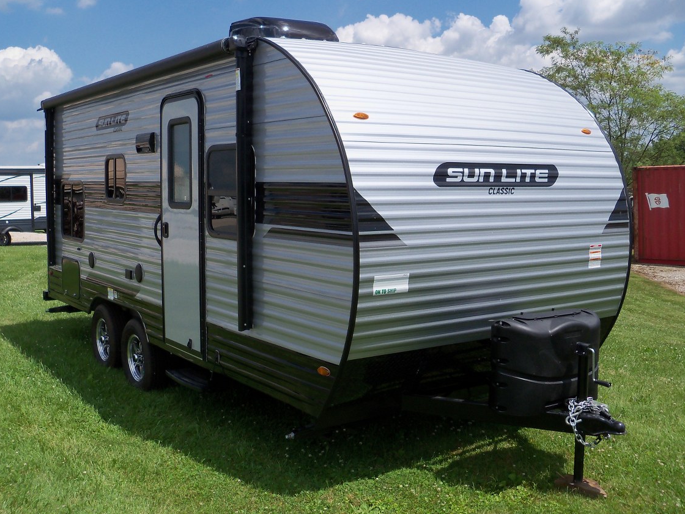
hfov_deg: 46.8
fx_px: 792
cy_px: 250
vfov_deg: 36.0
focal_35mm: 40
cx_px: 350
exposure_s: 1/1000
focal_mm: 6.2
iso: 80
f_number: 3.5
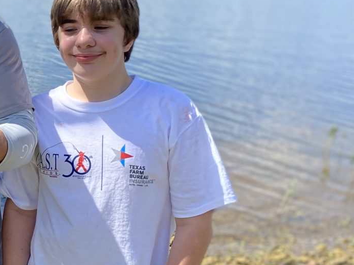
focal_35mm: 77
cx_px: -79
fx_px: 787
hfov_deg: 23.1
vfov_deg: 19.1
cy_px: 115
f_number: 1.8
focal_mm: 4.25
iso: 32
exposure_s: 1/2410
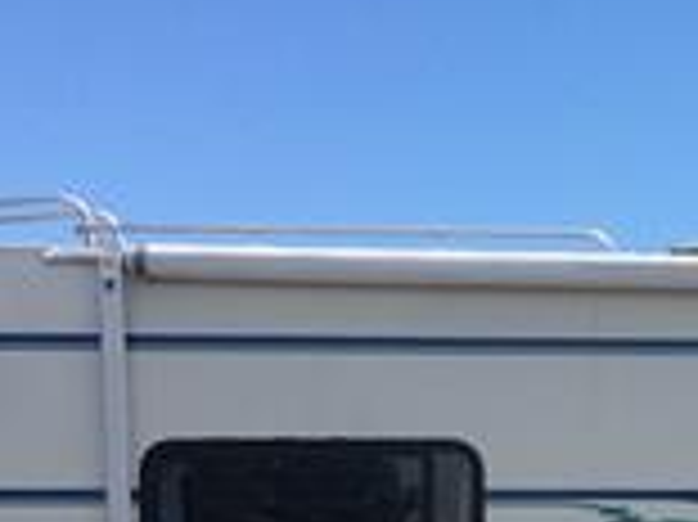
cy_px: 720
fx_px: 2418
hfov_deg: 14.9
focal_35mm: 120
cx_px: 1139
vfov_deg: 11.9
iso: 32
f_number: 2.2
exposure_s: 1/1786
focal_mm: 4.15
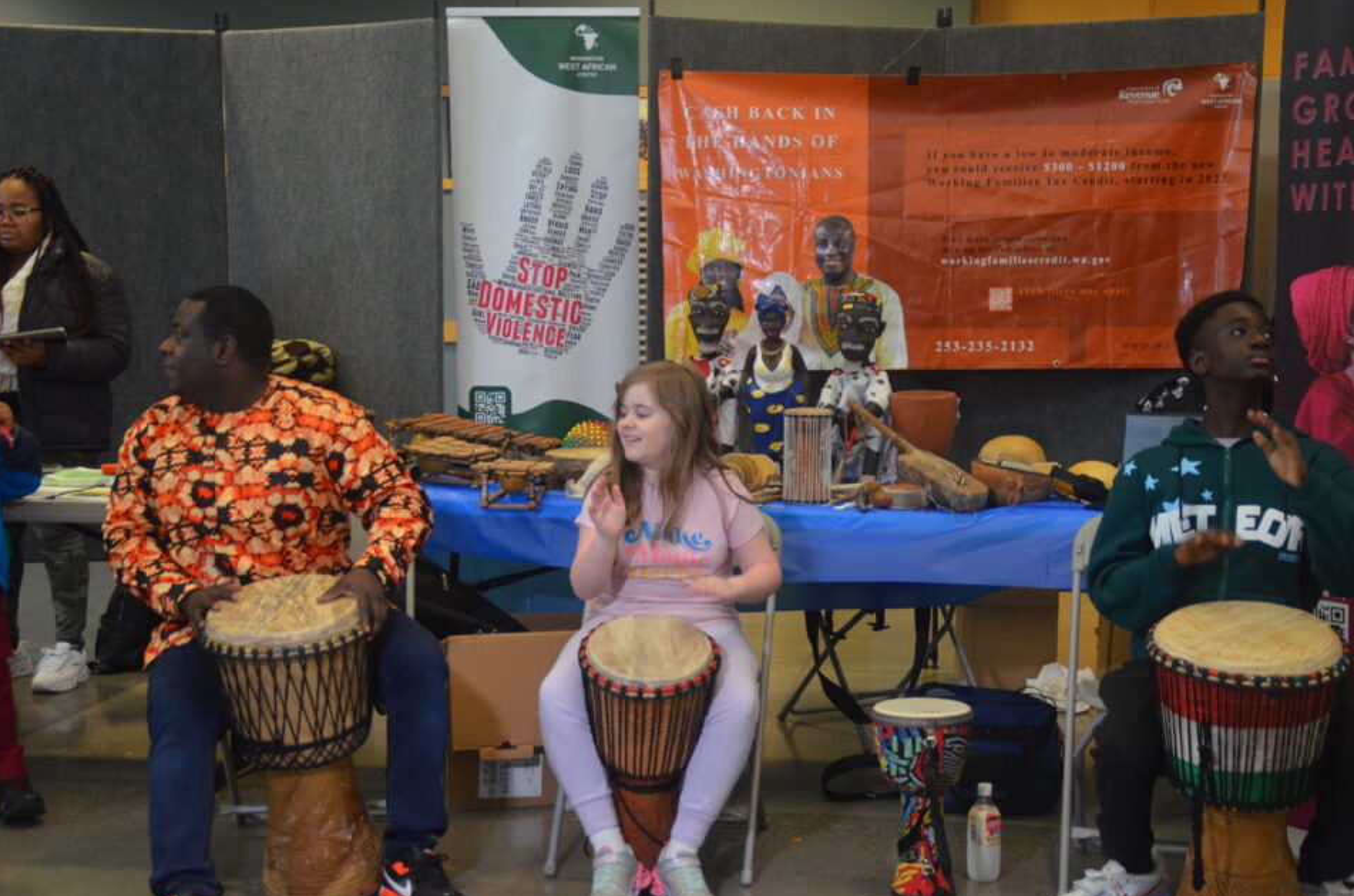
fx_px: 2122
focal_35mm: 57
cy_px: 454
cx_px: 693
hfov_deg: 35.4
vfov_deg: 23.9
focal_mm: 35
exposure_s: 1/80
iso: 1600
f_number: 4.2
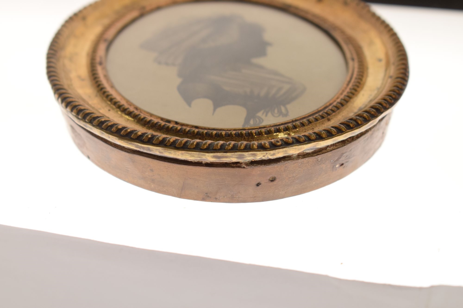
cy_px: 154
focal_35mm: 82
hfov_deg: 24.6
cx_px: 232
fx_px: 1061
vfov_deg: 16.6
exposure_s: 1/125
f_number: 8
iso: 800
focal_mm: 55
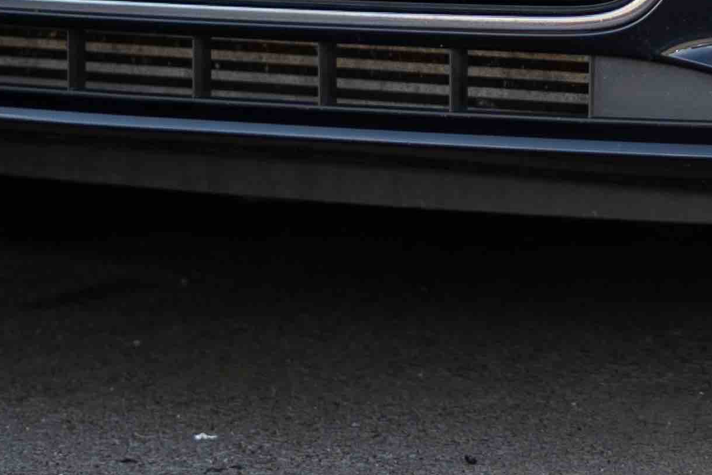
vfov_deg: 5.5
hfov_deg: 8.3
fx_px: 4806
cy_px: -455
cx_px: 1051
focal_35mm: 243
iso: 80
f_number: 1.8
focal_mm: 50
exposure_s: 1/200
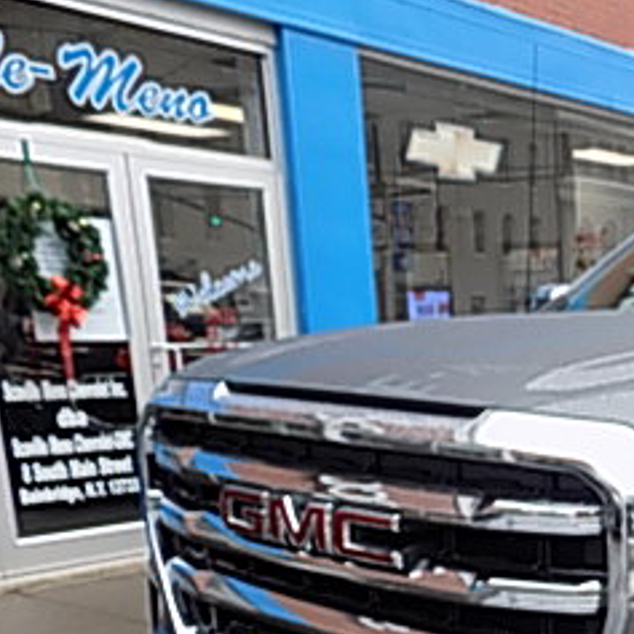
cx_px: 795
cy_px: 634
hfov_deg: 26.9
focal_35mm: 55
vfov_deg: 29.1
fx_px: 1140
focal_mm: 4
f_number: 3.1
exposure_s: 1/80
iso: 80
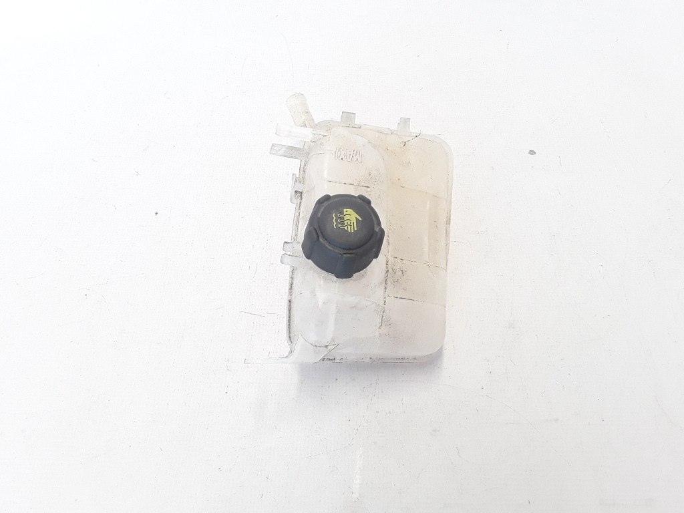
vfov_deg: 51.4
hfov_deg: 65.3
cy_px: 256
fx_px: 534
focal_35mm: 27
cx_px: 342
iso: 64
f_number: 1.9
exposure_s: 1/33
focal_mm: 2.91
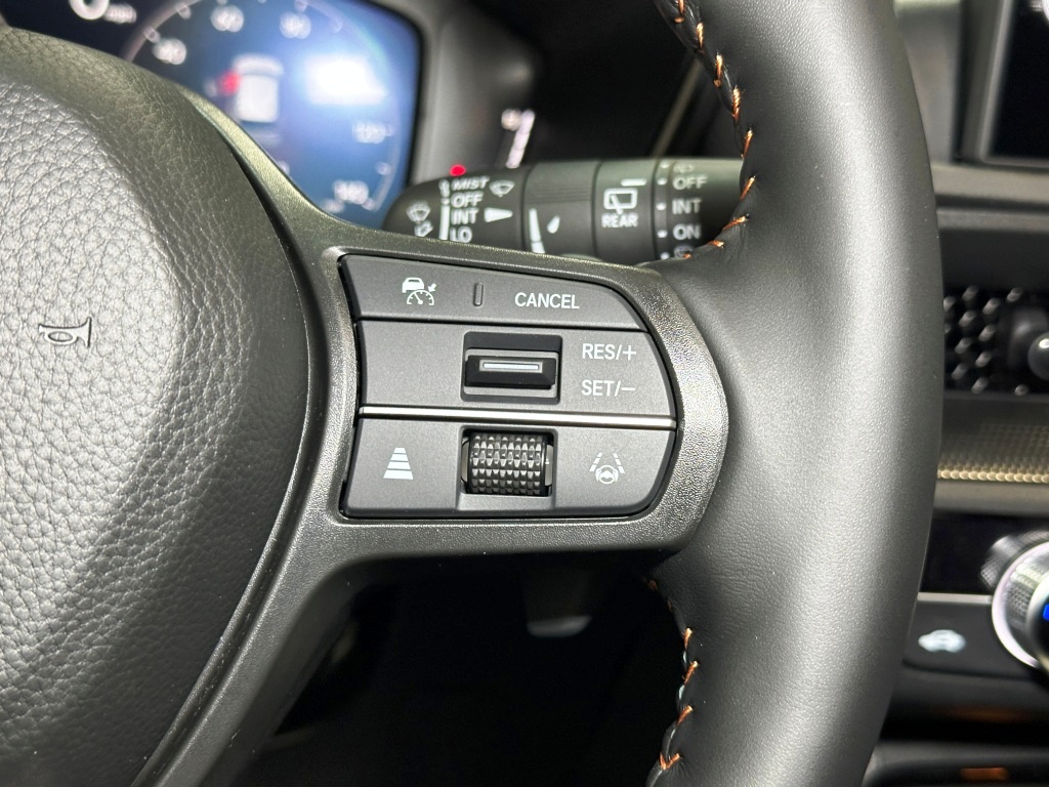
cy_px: 394
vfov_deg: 30.3
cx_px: 524
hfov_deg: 39.7
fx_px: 1455
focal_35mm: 48
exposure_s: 1/40
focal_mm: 6.86
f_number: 1.78
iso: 320
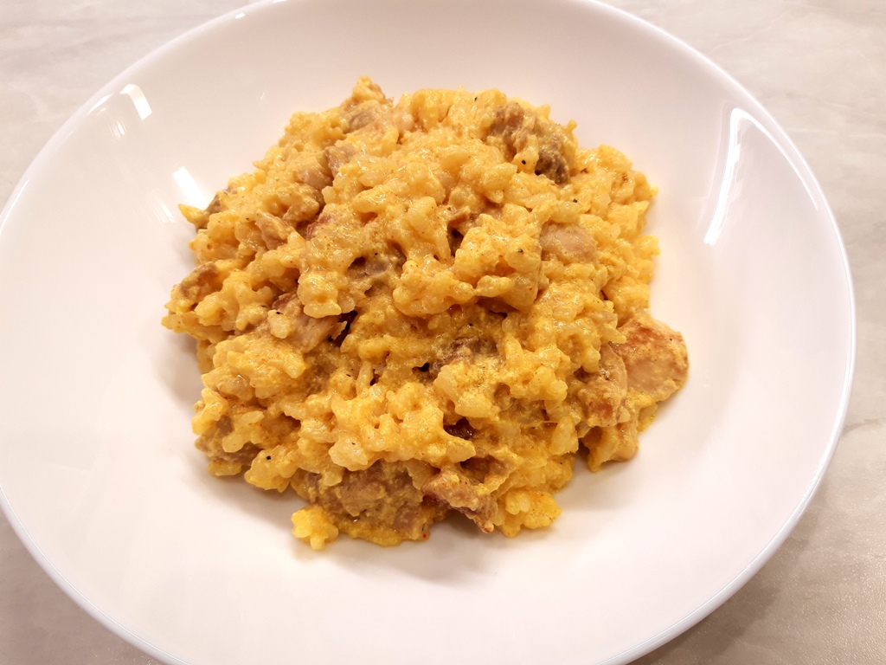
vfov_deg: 53.1
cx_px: 443
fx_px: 665
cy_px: 332
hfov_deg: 67.3
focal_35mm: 26
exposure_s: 1/50
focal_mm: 3.92
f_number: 1.7
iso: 40
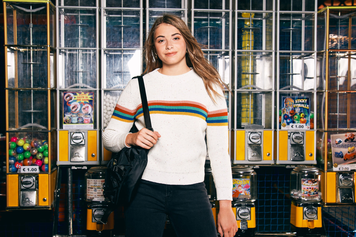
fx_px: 494
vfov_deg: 27.0
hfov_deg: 39.6
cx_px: 178
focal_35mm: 50
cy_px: 118
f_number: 5
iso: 500
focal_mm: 50
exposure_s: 1/125
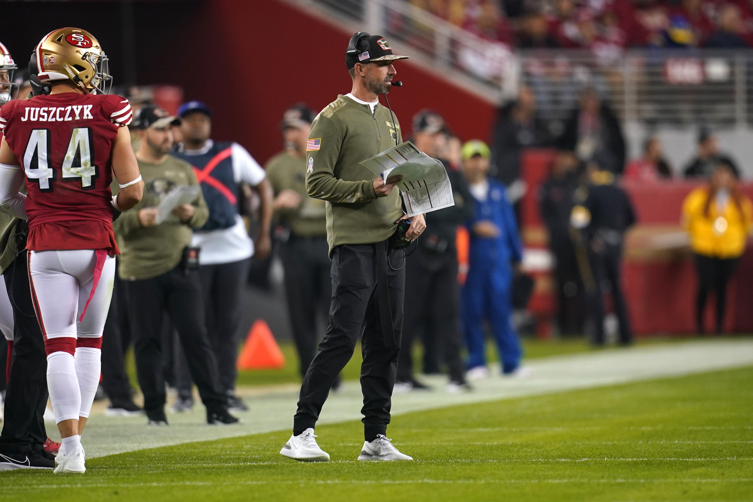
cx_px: 376
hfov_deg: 3.4
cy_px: 251
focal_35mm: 600
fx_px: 12549
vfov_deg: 2.3
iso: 2000
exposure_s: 1/2000
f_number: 2.8
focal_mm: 400
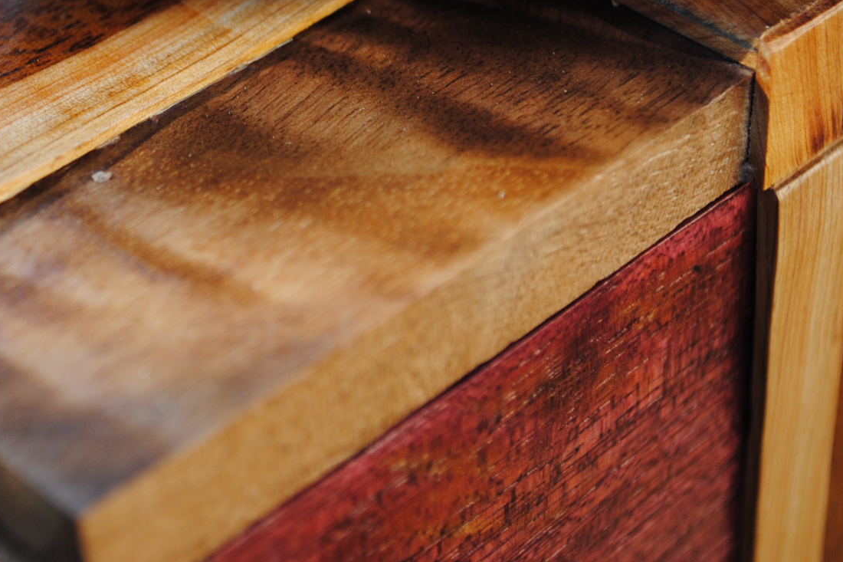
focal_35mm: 111
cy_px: 72
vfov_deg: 12.3
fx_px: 2599
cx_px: 193
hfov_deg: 18.3
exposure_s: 1/125
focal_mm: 42
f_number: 5.3
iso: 220
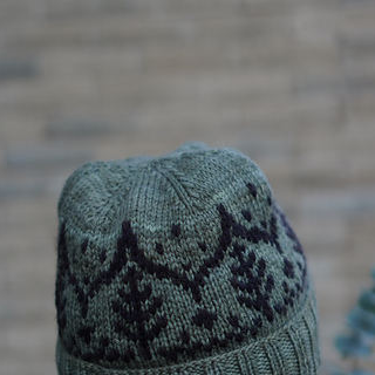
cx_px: 193
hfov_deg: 24.8
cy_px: 246
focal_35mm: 70
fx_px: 854
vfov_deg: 24.7
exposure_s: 1/2500
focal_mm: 35
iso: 200
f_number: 2
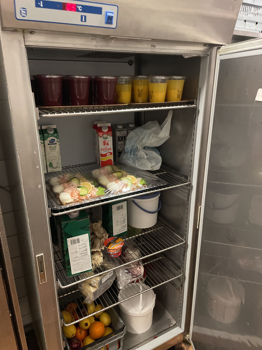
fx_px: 262
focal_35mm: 26
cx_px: 131
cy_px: 175
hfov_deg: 53.1
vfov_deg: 67.3
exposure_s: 1/25
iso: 640
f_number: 1.6
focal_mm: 4.2
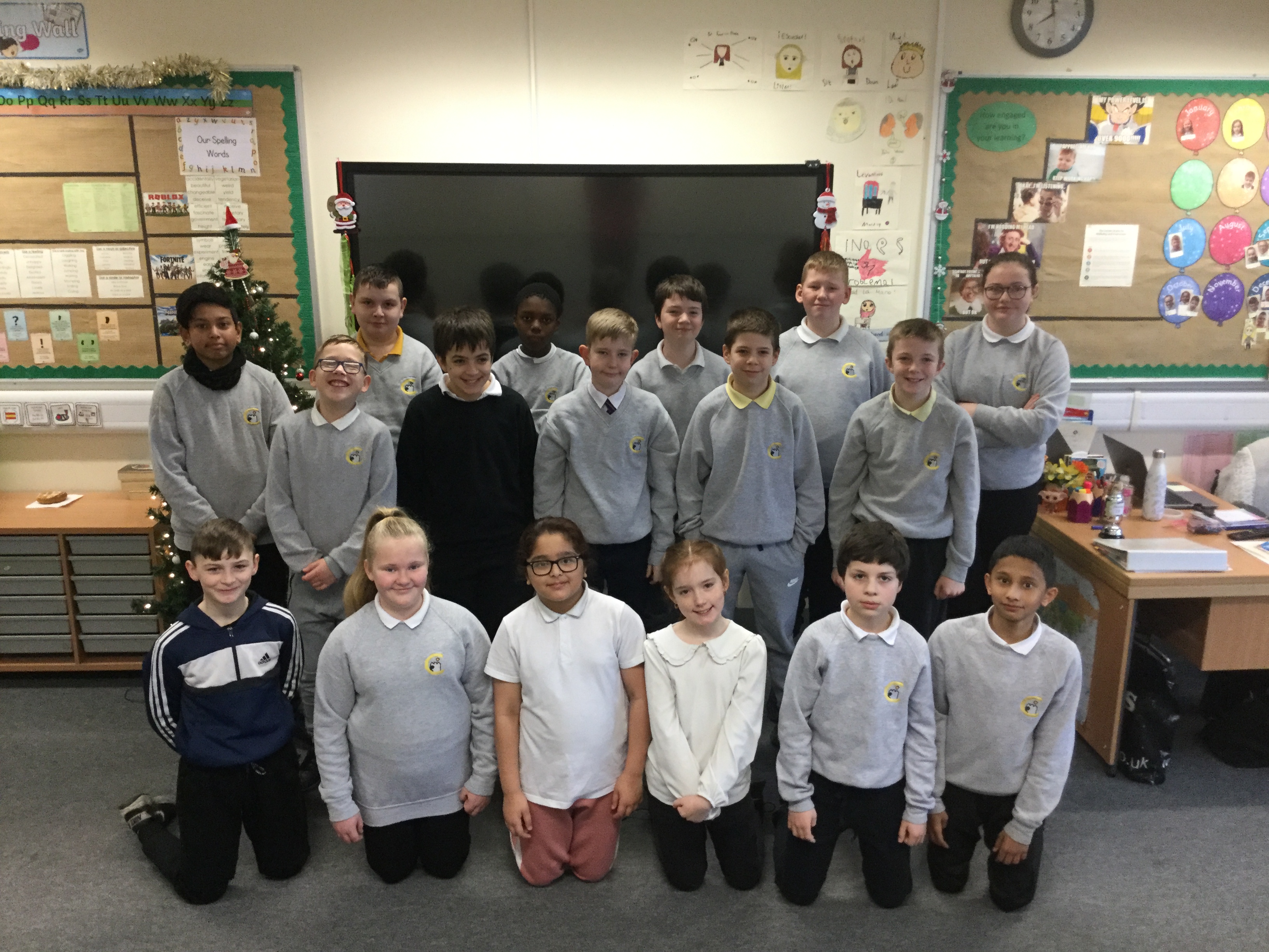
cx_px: 634
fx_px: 1136
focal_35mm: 31
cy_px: 476
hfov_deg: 58.4
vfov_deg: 45.4
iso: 160
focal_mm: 3.3
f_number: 2.4
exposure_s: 1/33
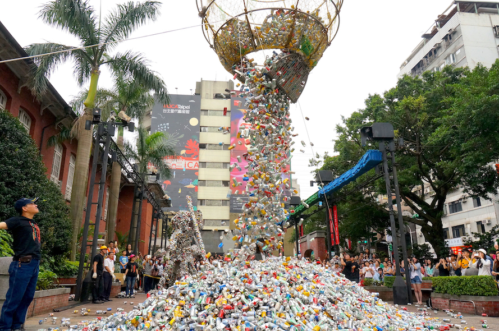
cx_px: 250
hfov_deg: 67.5
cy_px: 169
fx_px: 374
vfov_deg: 47.8
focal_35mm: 27
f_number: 9
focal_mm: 16
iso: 800
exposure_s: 1/400
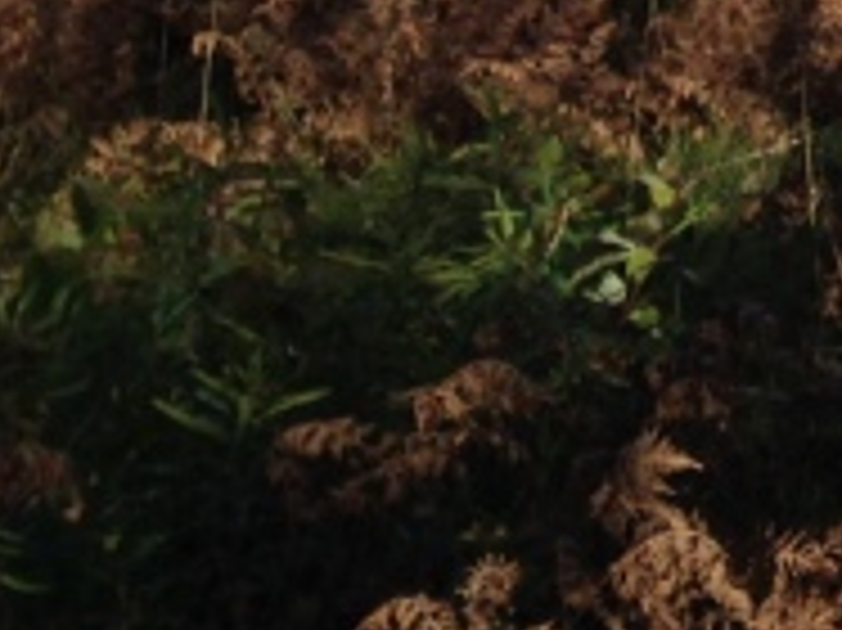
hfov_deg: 9.4
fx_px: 4400
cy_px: -698
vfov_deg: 7.8
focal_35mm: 181
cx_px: 2211
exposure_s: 1/809
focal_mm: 4.12
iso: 50
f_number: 2.4
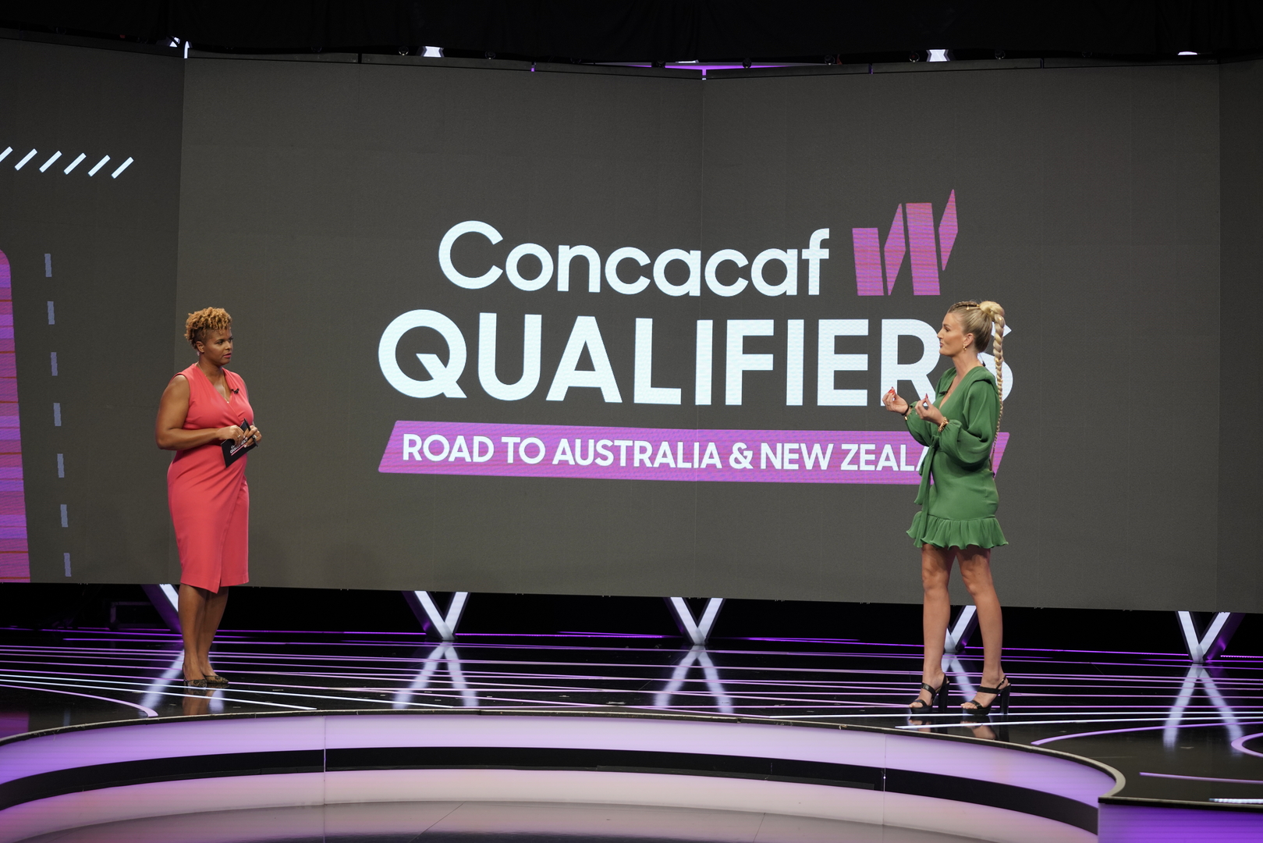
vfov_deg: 19.5
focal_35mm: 70
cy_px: 422
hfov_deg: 28.8
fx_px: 2456
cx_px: 632
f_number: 2.8
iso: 800
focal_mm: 70
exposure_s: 1/500
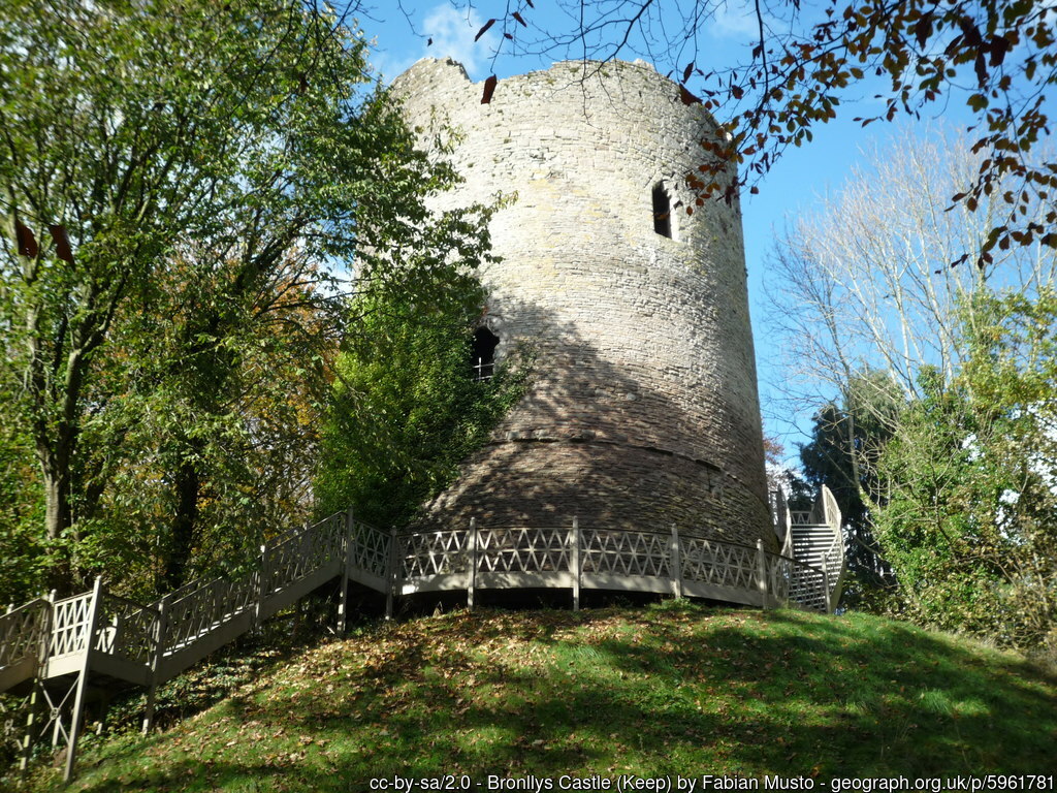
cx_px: 528
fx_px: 1527
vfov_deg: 29.1
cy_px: 396
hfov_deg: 38.2
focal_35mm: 50
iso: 100
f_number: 4.3
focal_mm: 8.8
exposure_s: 1/320
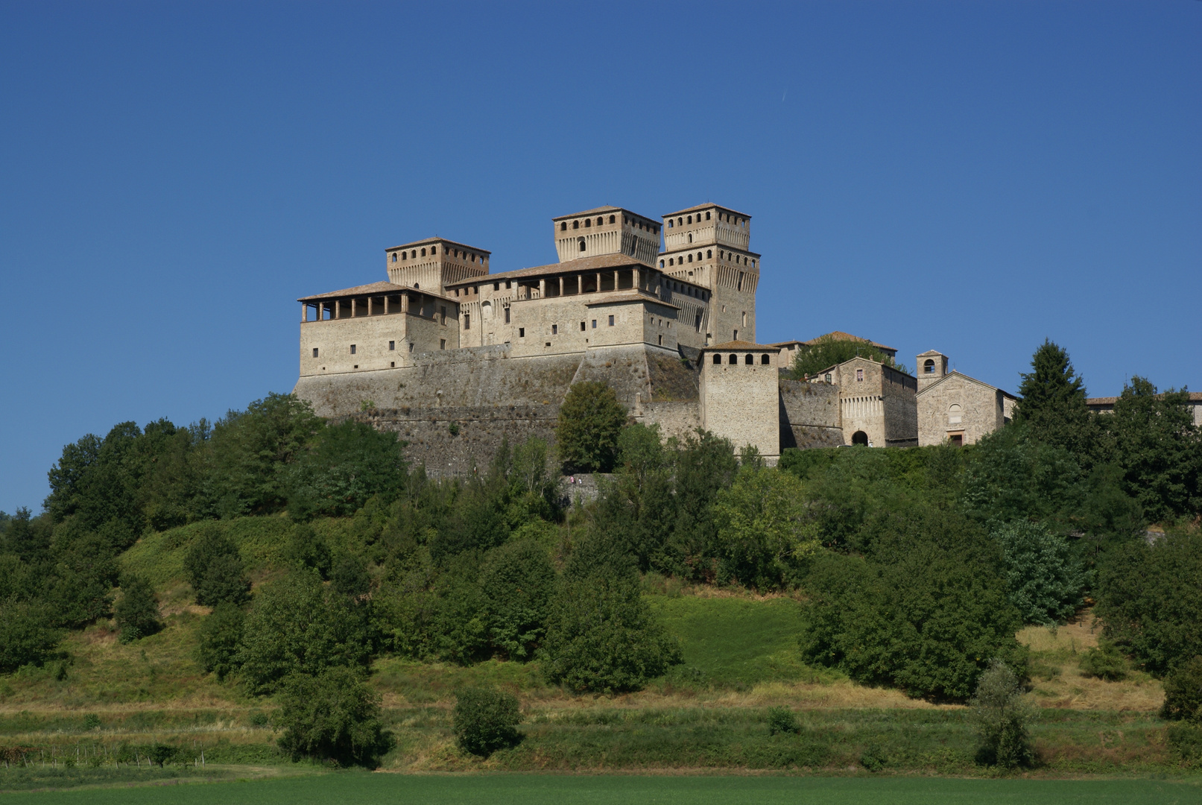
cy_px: 402
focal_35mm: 75
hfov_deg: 27.0
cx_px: 601
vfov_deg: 18.2
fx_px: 2507
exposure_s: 1/160
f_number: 11
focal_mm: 50
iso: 100
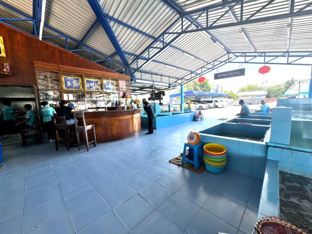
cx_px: 156
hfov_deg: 102.1
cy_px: 117
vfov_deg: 85.7
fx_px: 126
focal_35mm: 14
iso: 40
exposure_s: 1/146
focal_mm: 2.22
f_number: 2.2
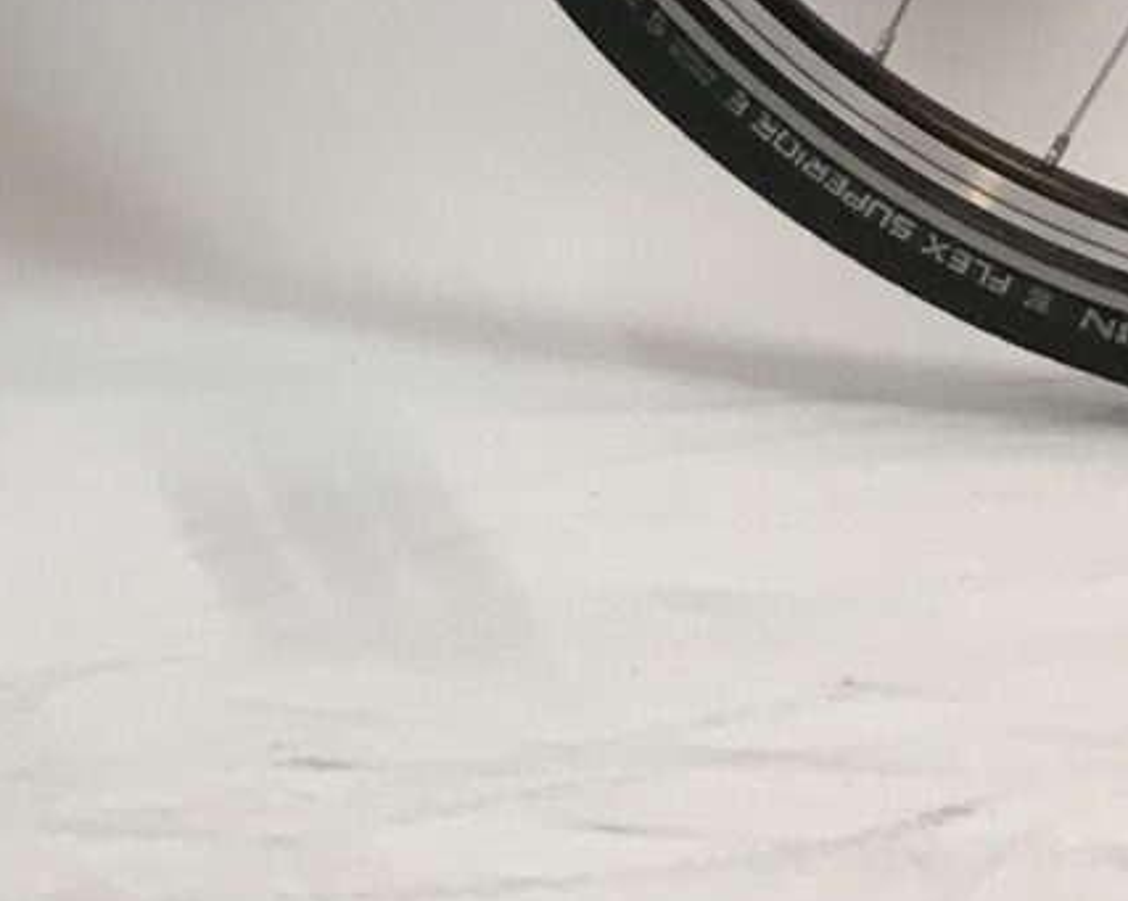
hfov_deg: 11.4
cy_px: -1559
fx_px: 5471
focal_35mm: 164
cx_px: -367
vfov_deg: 8.3
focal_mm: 3.99
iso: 32
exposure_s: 1/50
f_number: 1.8
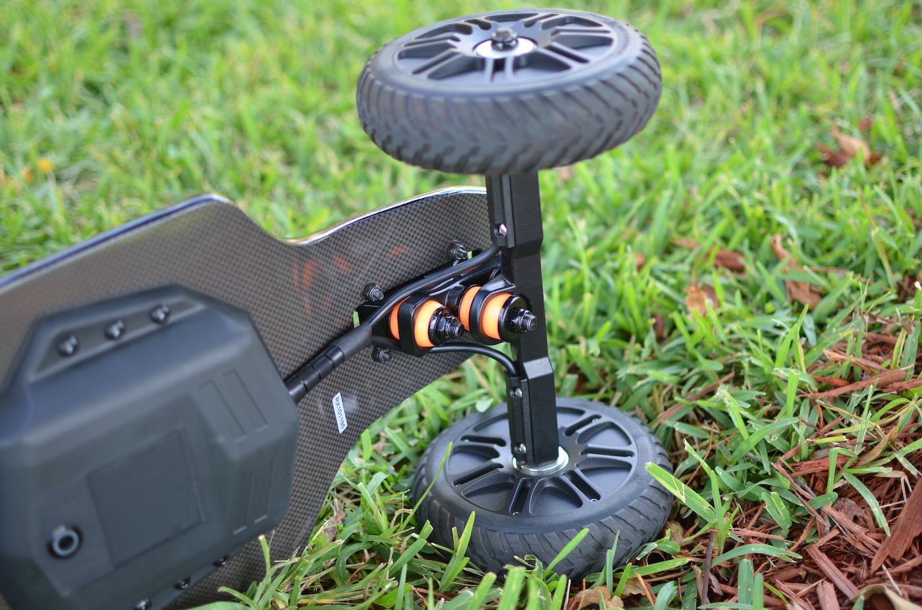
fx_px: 1342
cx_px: 461
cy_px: 305
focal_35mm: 52
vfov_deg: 25.6
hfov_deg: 37.9
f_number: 1.8
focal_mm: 35
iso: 160
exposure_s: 1/400
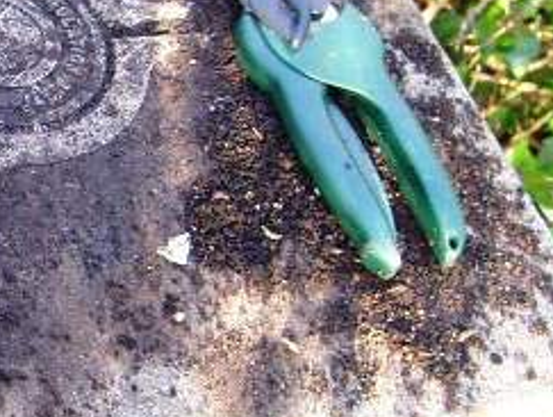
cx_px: -59
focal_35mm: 92
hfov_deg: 20.3
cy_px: 118
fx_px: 1472
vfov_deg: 16.0
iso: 100
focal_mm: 5.8
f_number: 2.8
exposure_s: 1/60
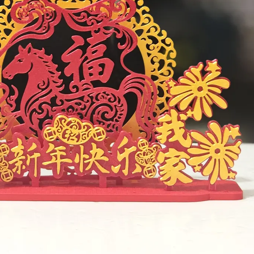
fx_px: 863
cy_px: 111
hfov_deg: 16.7
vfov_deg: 16.7
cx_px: 69
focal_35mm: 104
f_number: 2
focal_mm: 9
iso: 2500
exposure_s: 1/42.1
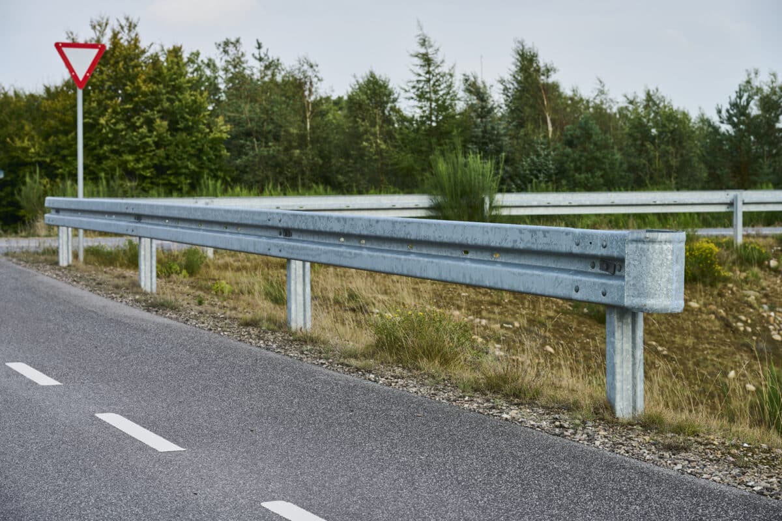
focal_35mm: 66
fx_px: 1434
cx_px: 391
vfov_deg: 20.6
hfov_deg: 30.5
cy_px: 260
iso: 100
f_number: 6.3
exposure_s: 1/200
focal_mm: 66
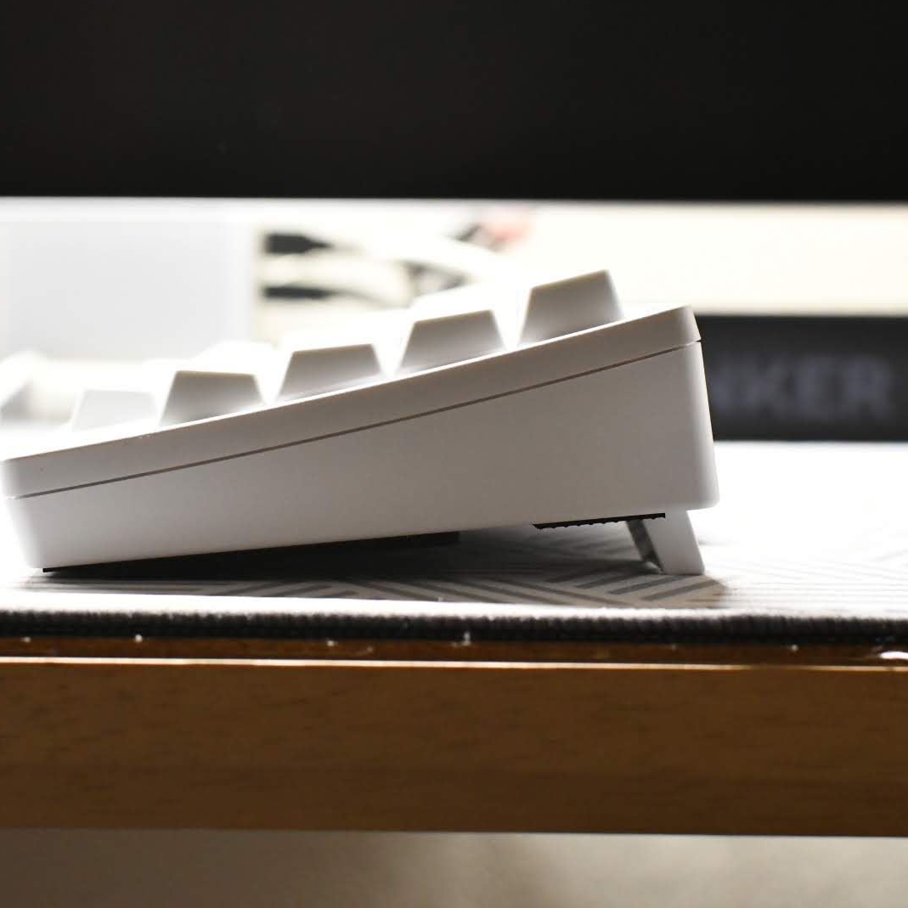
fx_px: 1988
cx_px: 368
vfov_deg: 25.7
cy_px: 456
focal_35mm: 67
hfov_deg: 25.7
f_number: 5
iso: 3600
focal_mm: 35
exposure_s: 1/60
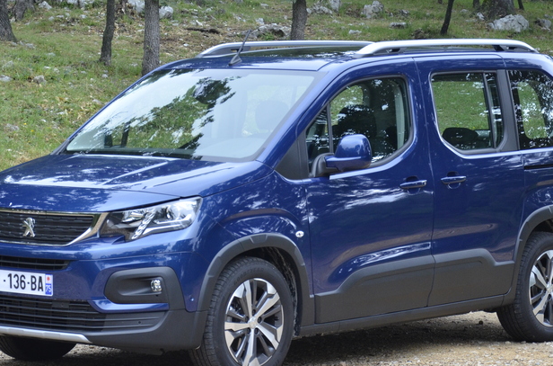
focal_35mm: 139
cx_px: 243
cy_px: 178
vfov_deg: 9.8
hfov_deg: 14.8
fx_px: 2129
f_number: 5.3
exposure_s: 1/400
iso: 800
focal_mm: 62
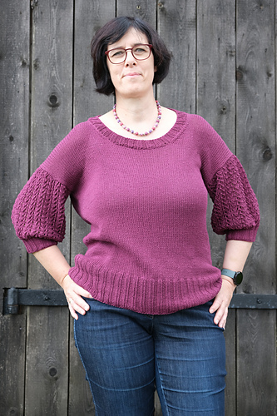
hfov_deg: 21.2
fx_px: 739
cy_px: 208
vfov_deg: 31.4
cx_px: 138
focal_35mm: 64
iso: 160
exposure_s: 1/45
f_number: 6.4
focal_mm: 42.5
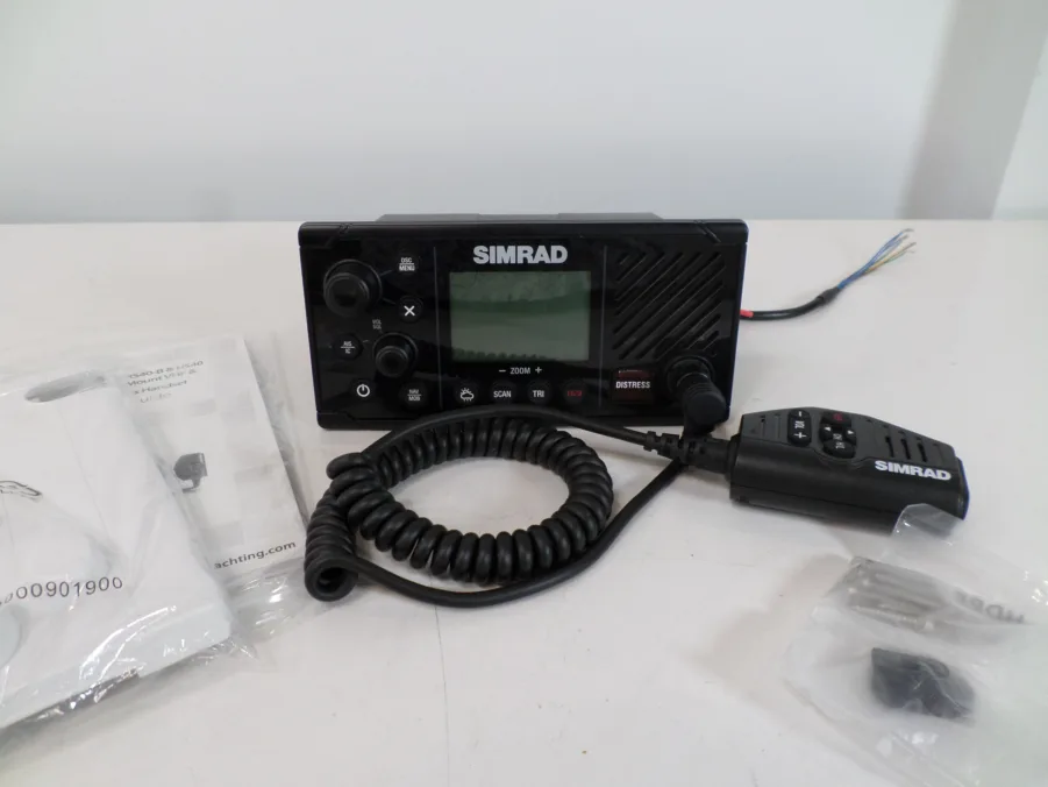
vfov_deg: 54.9
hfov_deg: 69.4
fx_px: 757
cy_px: 394
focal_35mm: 25
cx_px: 524
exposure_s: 1/45
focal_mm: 4.5
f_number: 2.5
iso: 80
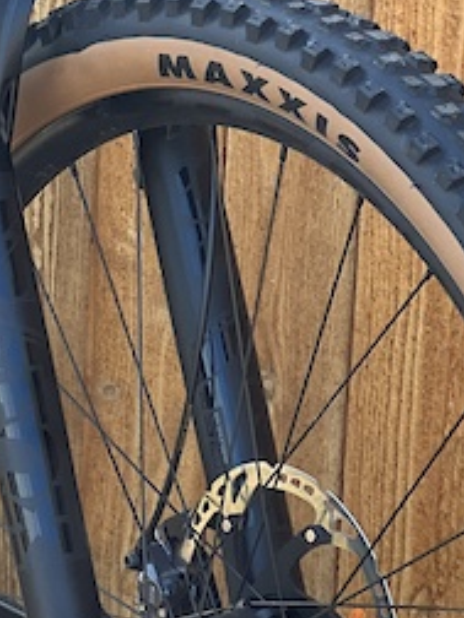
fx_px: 4361
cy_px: 177
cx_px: -196
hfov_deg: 6.0
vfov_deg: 8.1
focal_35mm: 244
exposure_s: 1/121
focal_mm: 9
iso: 50
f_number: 2.8
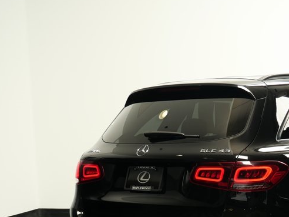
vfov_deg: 19.2
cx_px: 274
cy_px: 208
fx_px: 626
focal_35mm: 75
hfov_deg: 25.0
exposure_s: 1/200
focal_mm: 18
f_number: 4.5
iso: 200
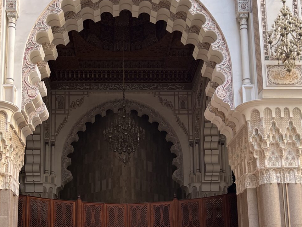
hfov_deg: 36.7
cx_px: 128
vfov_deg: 27.2
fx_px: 454
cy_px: 198
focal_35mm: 52
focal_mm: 5.7
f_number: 1.5
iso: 125
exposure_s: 1/116
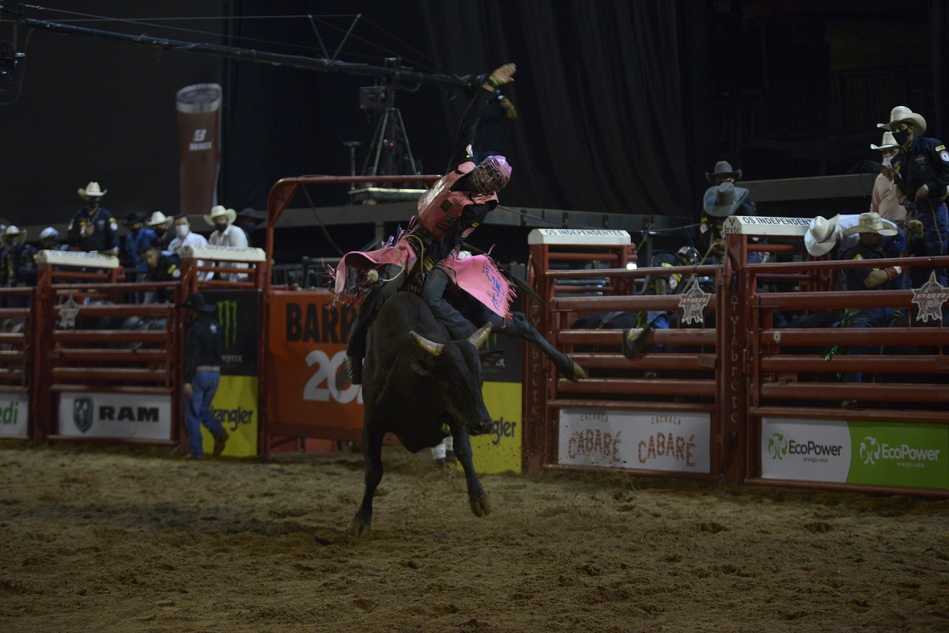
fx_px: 2504
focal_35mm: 95
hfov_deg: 21.5
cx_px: 474
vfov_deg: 14.4
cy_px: 316
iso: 3200
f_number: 2.8
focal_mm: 95
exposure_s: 1/400
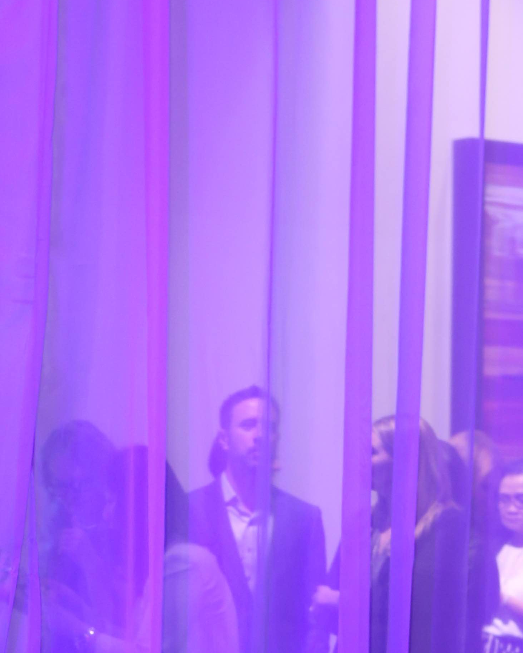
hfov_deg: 16.9
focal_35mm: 90
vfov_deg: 20.2
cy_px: 733
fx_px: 1741
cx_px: 63
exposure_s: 1/40
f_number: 3.5
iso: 1600
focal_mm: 46
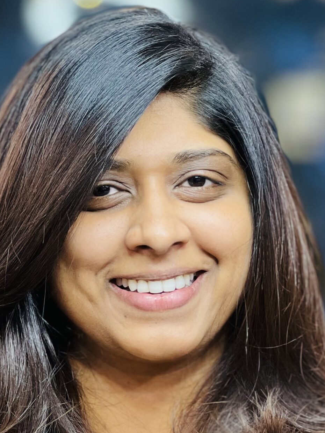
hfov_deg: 9.3
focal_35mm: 159
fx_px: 1990
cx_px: 154
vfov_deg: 12.4
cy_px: 333
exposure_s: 1/33
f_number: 2.8
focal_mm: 9
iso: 125
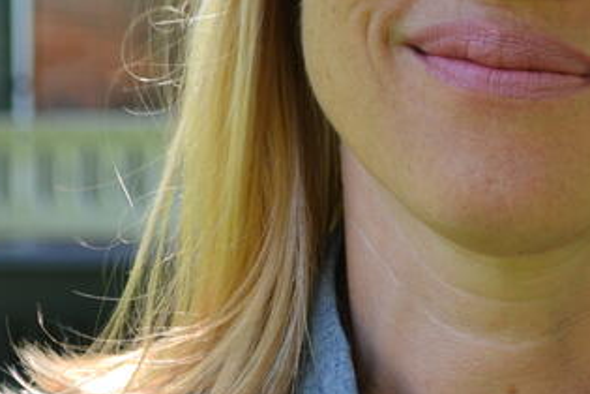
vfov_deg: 6.9
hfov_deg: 10.2
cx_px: 672
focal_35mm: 200
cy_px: 37
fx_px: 3278
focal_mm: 42
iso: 110
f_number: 5.3
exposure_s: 1/30
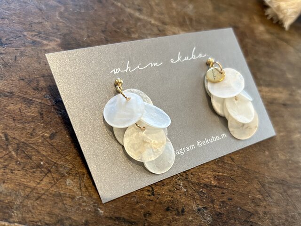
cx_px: 150
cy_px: 113
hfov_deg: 67.3
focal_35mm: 26
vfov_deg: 53.1
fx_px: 226
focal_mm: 5.7
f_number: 1.5
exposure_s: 1/47
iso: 200
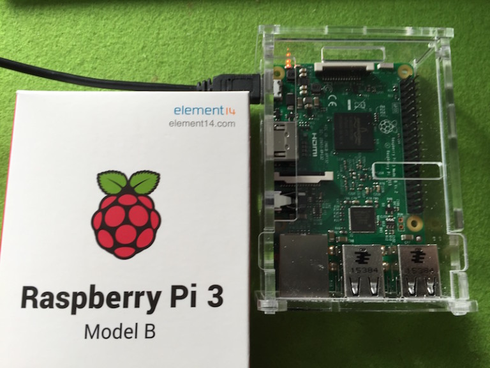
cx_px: 245
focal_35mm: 29
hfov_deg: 61.7
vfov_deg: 48.2
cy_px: 184
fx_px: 411
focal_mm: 4.15
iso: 40
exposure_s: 1/50
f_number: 2.2
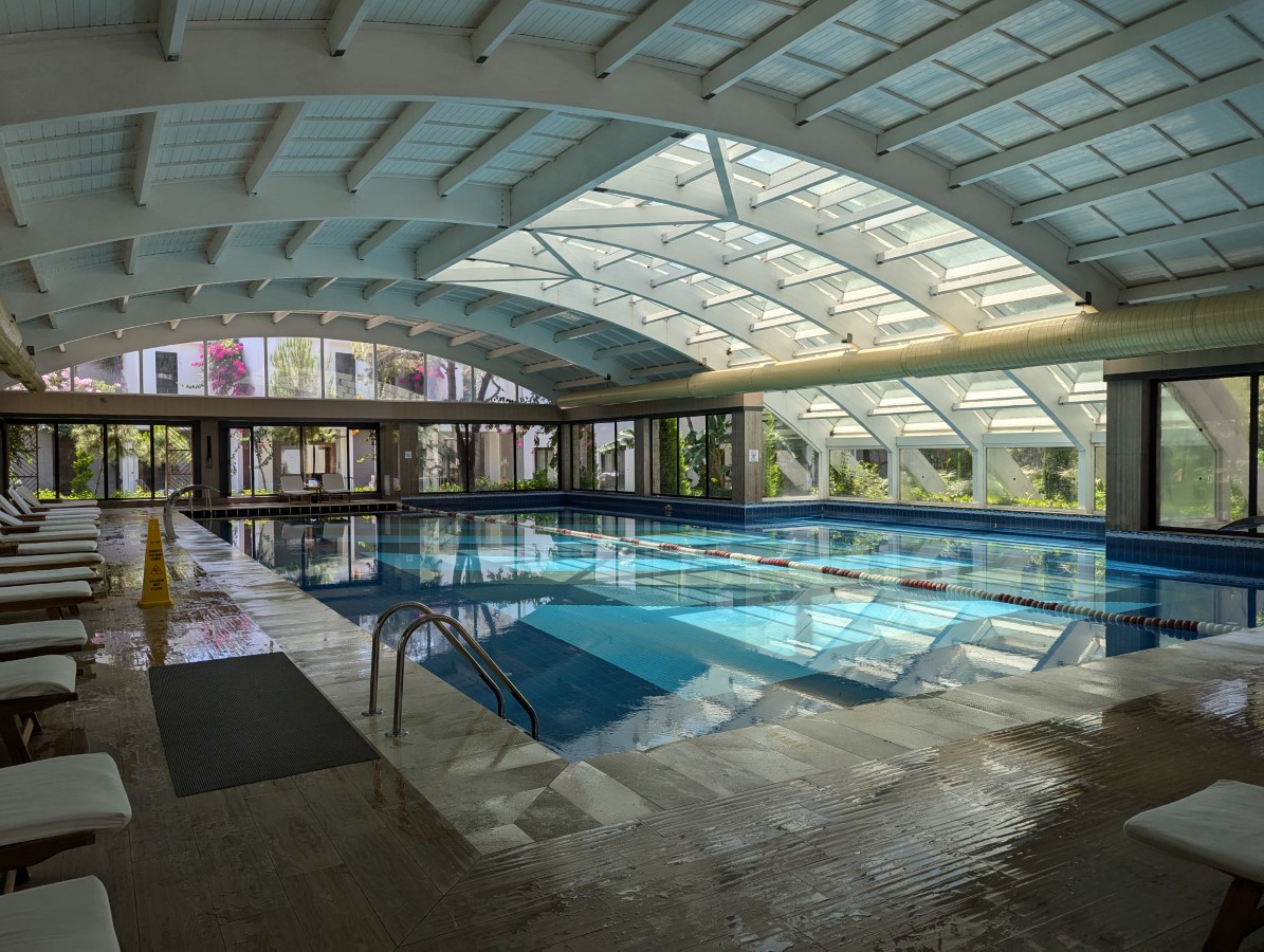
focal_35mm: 24
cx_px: 632
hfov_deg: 71.5
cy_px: 476
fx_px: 878
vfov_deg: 56.9
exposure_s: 1/522
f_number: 1.85
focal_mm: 6.81
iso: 42
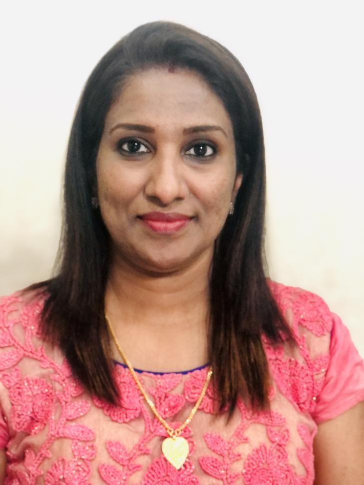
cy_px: 242
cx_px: 182
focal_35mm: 57
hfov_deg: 25.7
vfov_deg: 33.8
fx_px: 799
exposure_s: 1/33
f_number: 2.8
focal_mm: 6.6
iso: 800
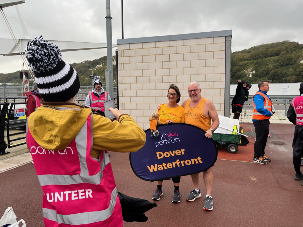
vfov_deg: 53.1
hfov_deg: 67.3
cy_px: 114
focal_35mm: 26
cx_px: 152
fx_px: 228
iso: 32
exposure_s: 1/126
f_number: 1.6
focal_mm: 5.1
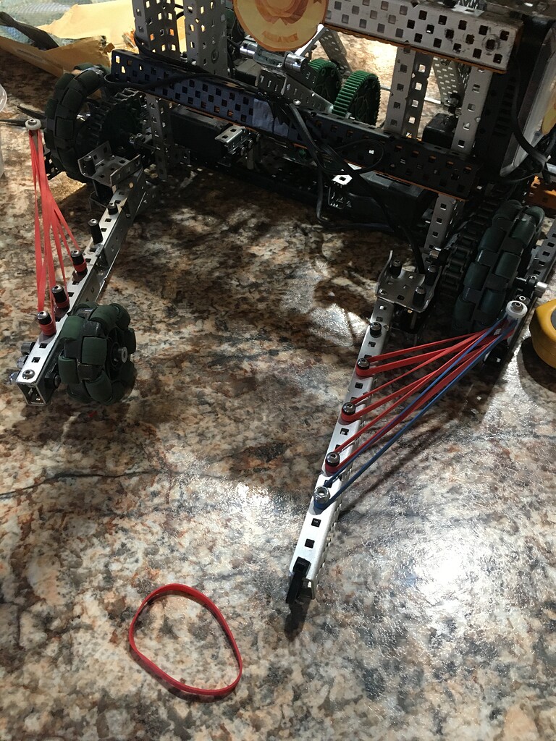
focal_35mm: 29
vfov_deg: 61.7
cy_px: 370
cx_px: 278
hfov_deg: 48.2
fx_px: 621
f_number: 2.2
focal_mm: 4.15
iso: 160
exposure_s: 1/30
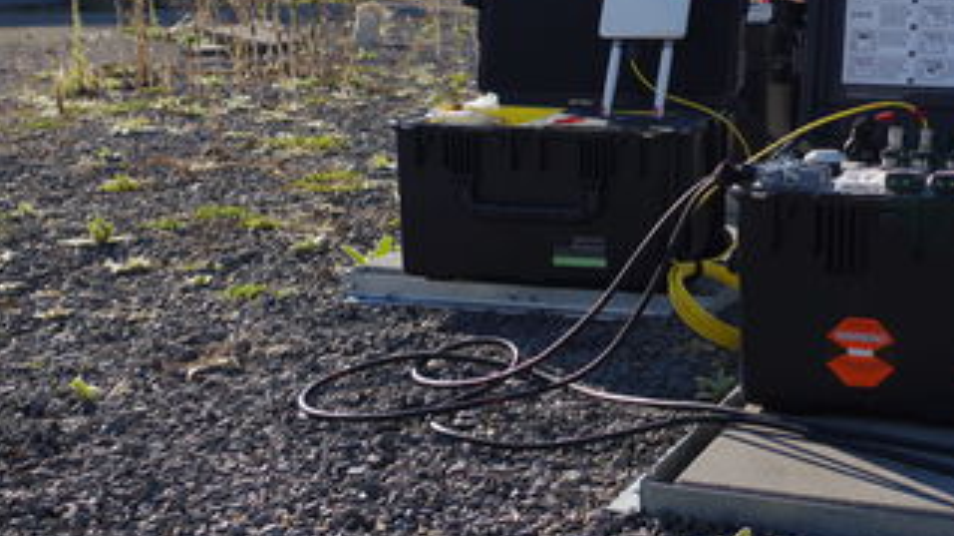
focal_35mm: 59
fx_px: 1492
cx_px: 742
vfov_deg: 20.0
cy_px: 67
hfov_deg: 34.5
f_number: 5.6
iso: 200
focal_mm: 24.38
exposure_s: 1/640
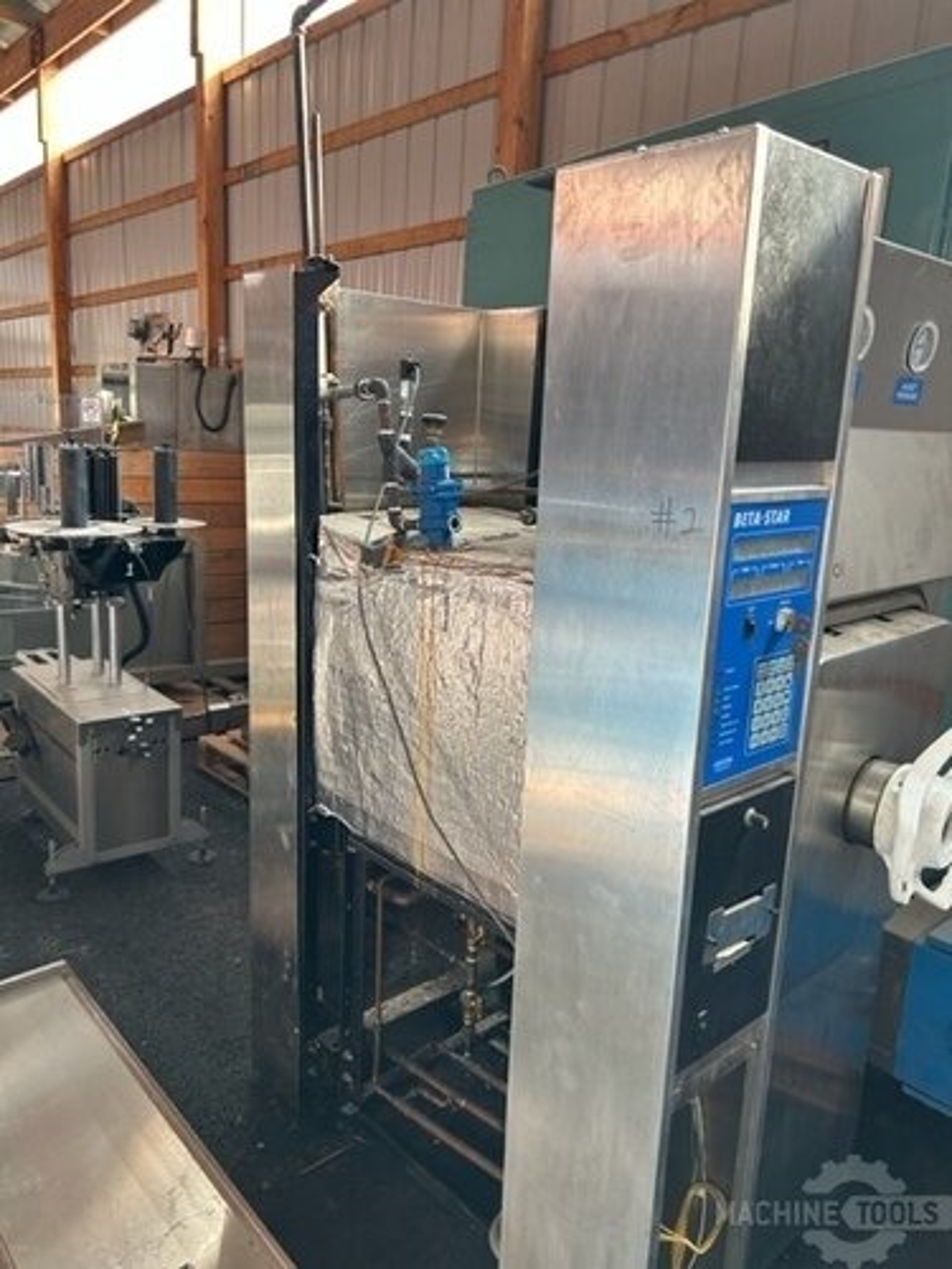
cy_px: 634
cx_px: 476
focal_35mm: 26
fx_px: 953
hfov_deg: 53.1
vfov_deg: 67.3
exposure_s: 1/121
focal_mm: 5.7
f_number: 1.5
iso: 40
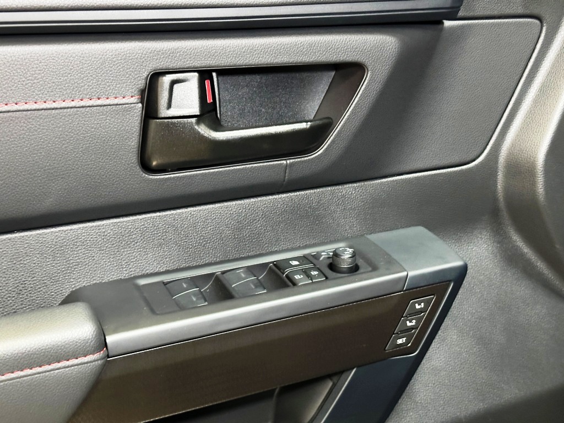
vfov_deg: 30.3
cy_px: 212
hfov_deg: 39.7
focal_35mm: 48
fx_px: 782
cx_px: 282
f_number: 1.78
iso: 640
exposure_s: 1/24
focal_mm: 6.86
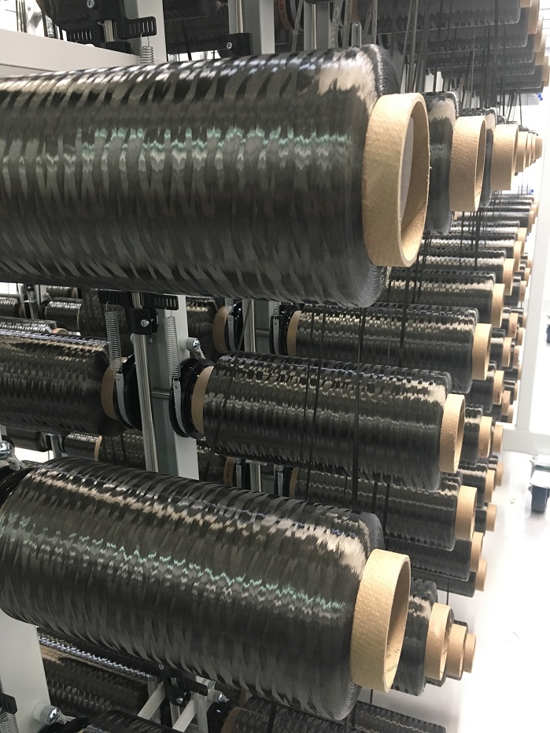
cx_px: 275
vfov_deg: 61.7
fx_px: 614
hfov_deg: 48.2
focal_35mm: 29
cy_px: 366
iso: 200
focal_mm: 4.15
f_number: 2.2
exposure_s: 1/33
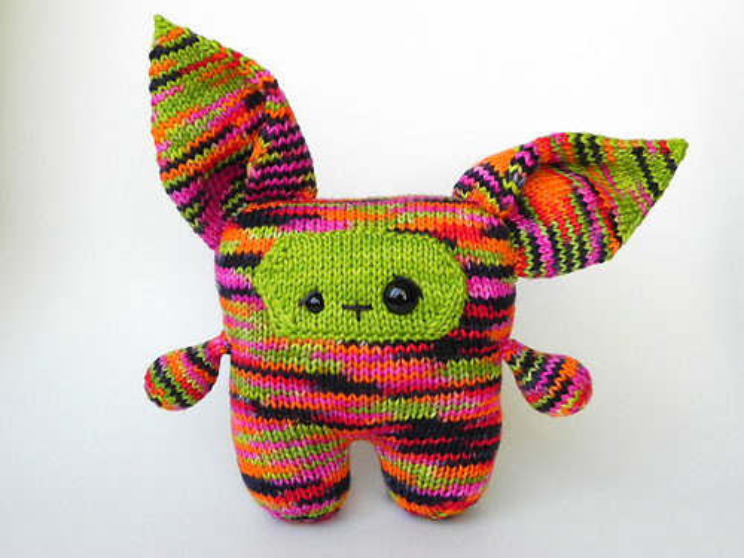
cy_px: 279
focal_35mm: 37
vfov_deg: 38.7
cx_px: 372
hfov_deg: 50.1
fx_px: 795
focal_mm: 6.6
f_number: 3.5
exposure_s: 1/85
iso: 160
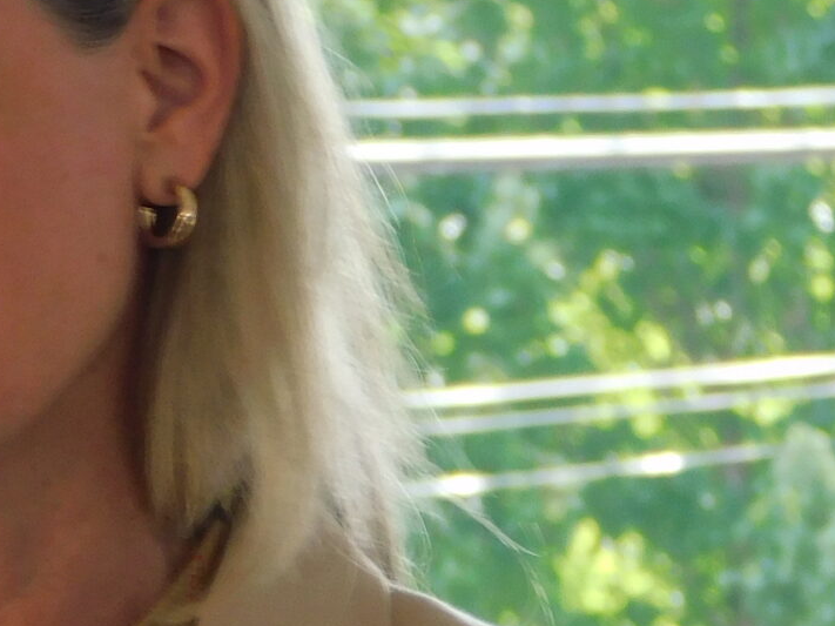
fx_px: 20138
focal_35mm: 835
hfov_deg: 2.4
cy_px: 518
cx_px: -147
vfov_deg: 1.8
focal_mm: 41.3
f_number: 5.6
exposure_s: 1/30
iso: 125
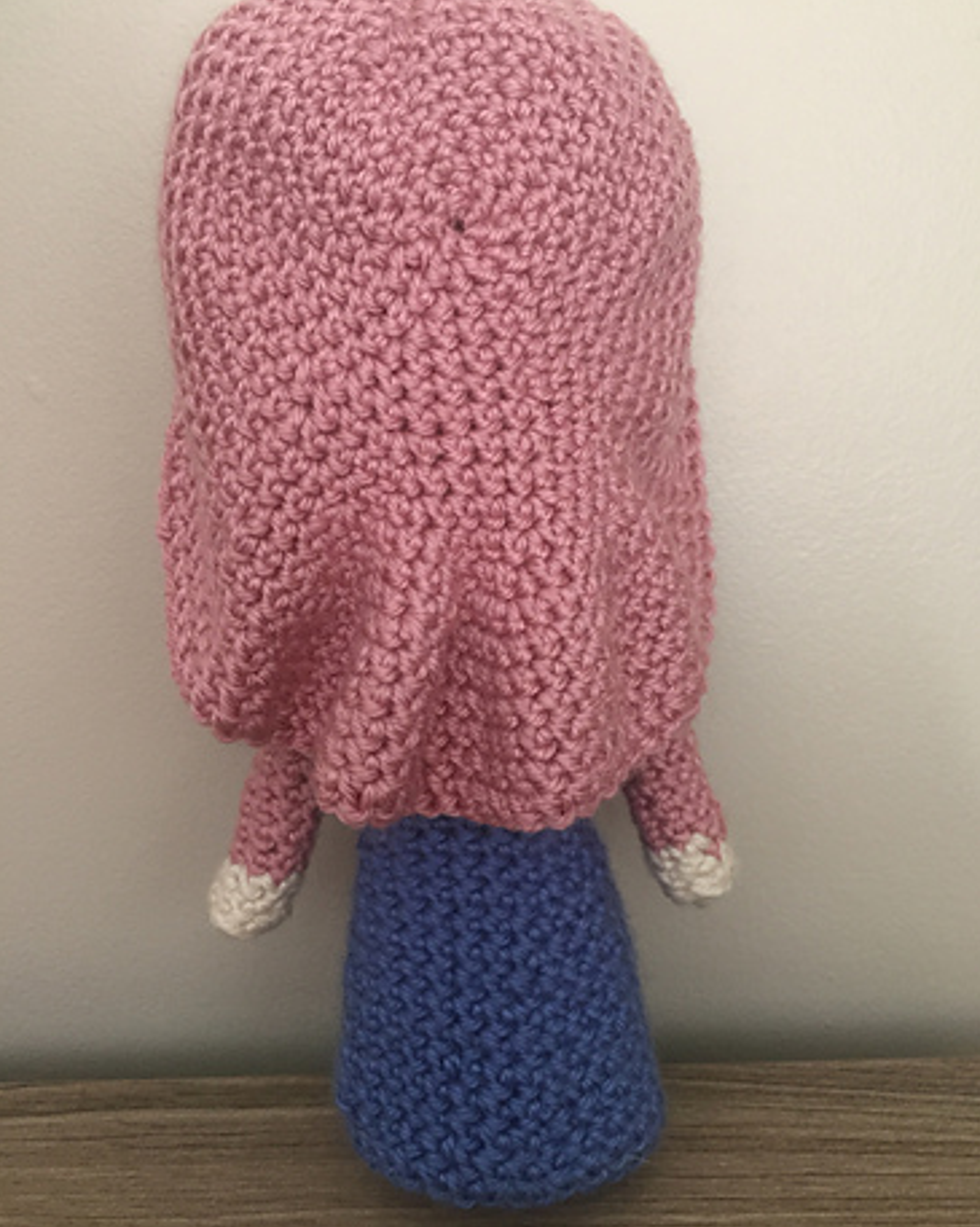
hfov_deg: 47.1
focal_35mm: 31
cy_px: 591
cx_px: 490
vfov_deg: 57.2
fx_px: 1125
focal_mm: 4.15
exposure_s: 1/30
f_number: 2.2
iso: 125
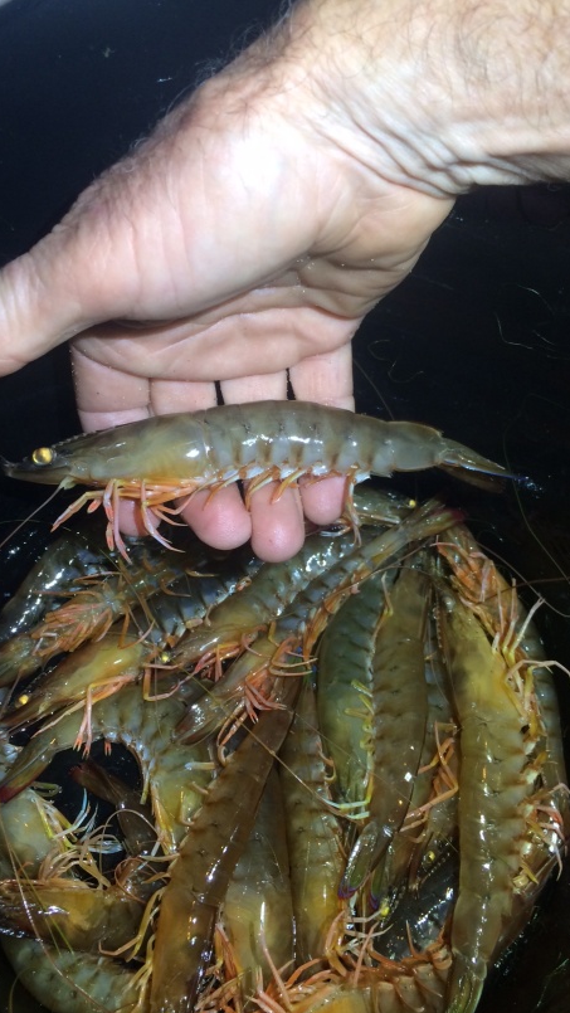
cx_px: 277
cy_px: 509
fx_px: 886
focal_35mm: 33
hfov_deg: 35.6
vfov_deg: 59.5
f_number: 2.2
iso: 80
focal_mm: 4.12
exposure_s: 1/30
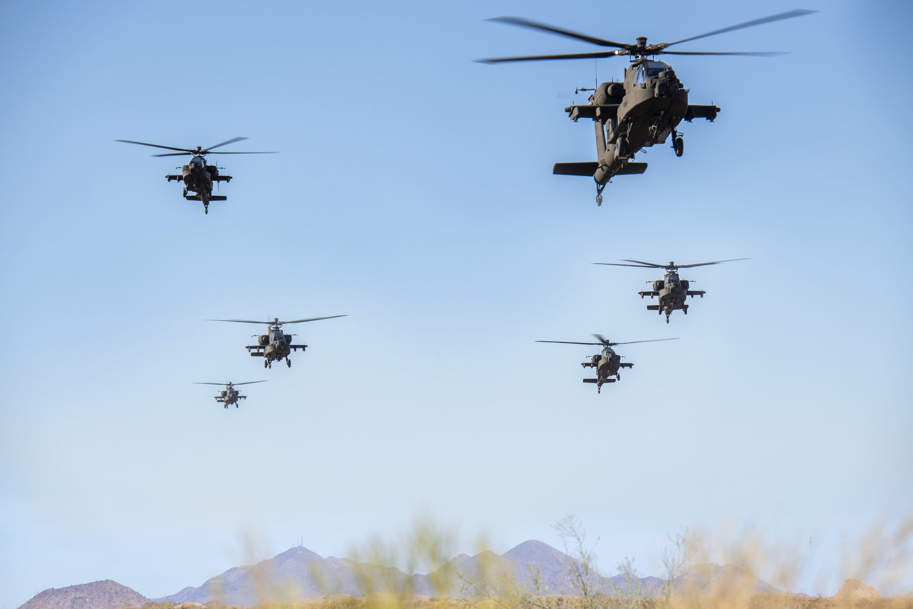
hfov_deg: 14.2
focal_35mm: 145
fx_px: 3677
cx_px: 456
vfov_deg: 9.5
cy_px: 304
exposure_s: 1/200
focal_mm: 145
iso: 80
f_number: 7.1
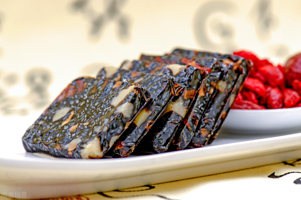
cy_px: 100
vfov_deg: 8.7
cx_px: 150
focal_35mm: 158
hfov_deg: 13.1
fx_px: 1314
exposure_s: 1/160
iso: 200
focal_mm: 105
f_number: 8
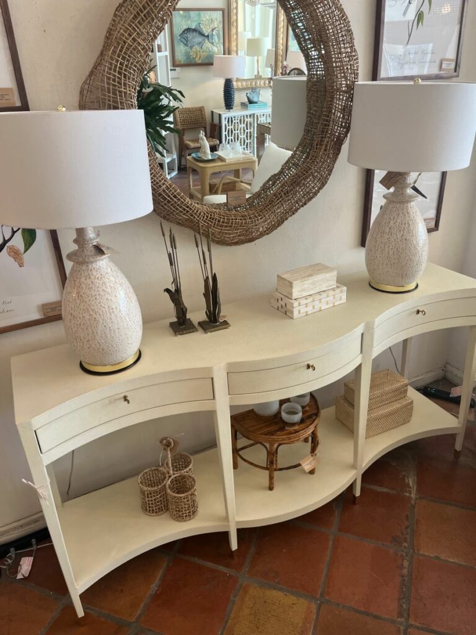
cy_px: 318
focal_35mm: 26
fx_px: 477
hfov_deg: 53.1
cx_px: 238
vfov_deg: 67.3
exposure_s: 1/120
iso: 125
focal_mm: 5.1
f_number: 1.6
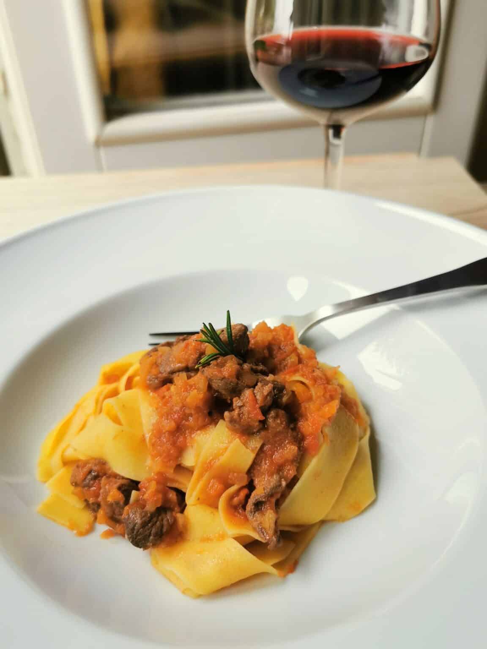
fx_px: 544
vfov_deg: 61.7
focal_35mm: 29
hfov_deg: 48.2
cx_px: 244
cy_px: 324
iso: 200
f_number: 1.6
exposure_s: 1/100
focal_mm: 5.56
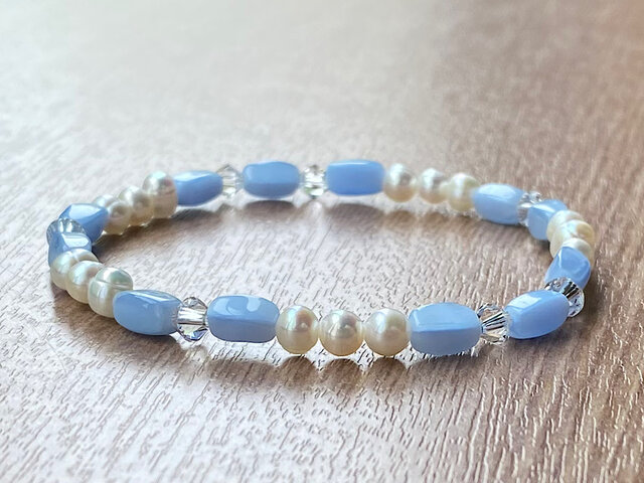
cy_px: 242
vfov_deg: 53.1
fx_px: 484
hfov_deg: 67.3
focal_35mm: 26
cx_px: 322
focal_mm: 4.25
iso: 32
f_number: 1.8
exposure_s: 1/549
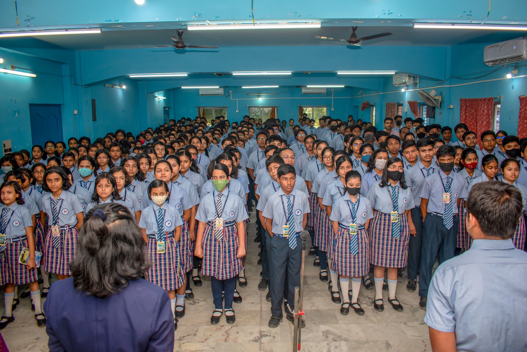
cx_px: 264
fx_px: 395
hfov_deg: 67.4
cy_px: 176
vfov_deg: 47.9
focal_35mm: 27
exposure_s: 1/80
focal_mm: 18
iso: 250
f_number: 3.5
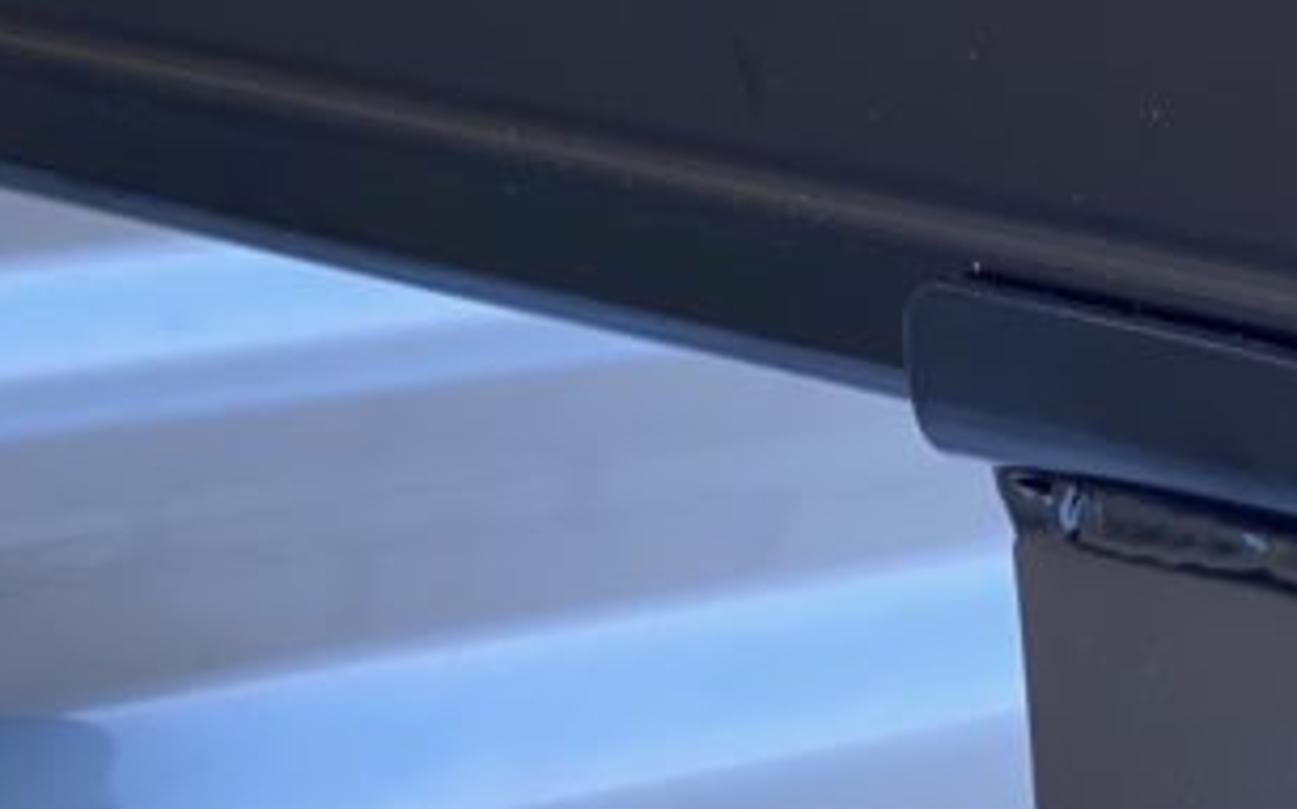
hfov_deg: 12.2
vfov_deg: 7.6
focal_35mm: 168
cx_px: 1592
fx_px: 5936
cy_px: 1338
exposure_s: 1/122
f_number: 2
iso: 32
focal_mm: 6
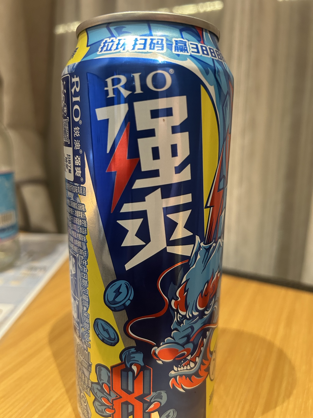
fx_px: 313
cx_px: 156
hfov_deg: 53.1
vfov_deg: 67.3
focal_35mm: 26
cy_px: 209
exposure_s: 1/50
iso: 320
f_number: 1.5
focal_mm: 5.7
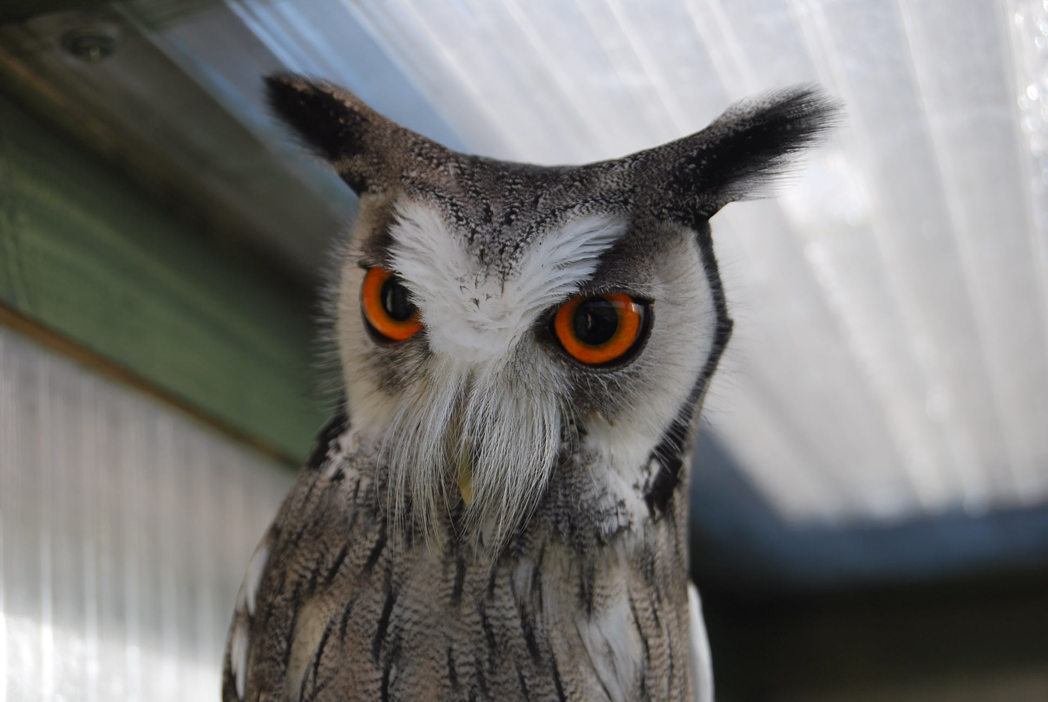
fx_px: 2405
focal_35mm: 82
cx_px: 524
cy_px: 351
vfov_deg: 16.6
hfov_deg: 24.6
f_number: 5.6
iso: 140
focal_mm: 55
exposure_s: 1/125
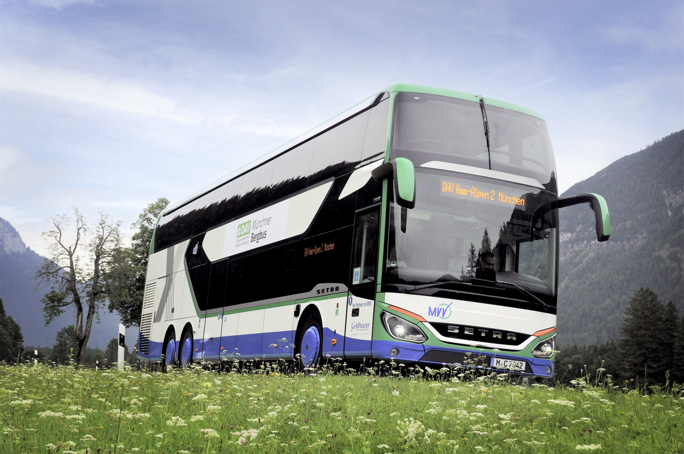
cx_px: 342
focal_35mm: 57
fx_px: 1082
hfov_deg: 35.1
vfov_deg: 23.7
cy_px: 227
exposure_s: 1/160
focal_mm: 38
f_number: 6.3
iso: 200
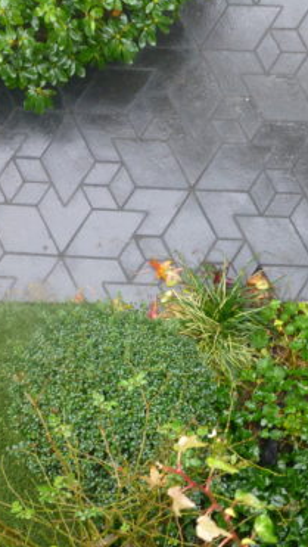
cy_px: 264
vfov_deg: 25.6
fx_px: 1204
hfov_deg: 14.6
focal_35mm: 83
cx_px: 209
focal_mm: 9
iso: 400
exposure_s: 1/30
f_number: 4.4
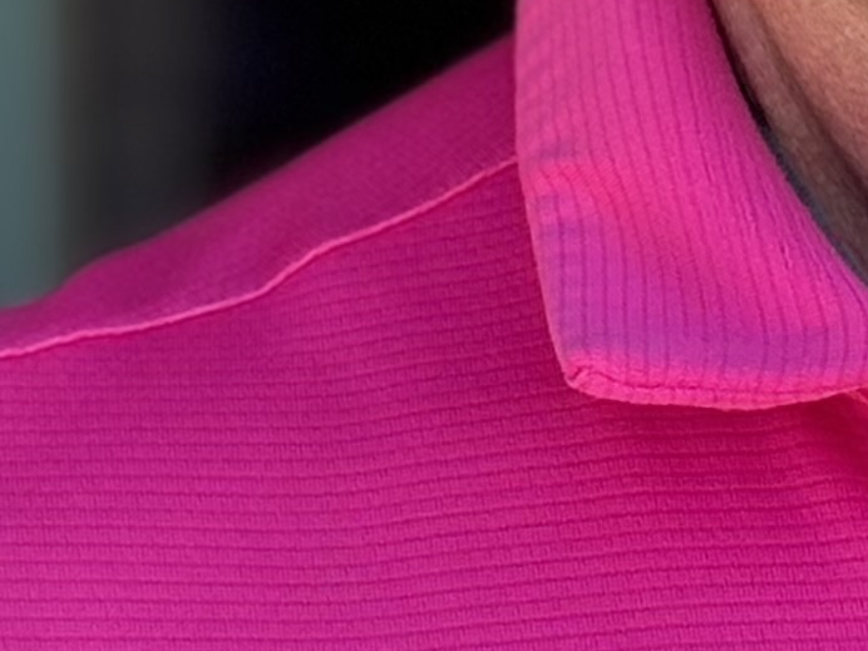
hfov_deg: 6.5
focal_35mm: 303
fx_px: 7598
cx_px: 923
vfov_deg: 4.9
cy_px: -147
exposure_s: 1/364
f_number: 1.6
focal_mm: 5.96
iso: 32
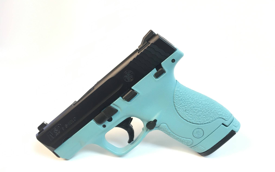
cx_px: 137
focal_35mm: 31
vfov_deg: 40.4
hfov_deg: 61.2
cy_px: 102
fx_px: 232
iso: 32
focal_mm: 4.15
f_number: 2.2
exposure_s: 1/30
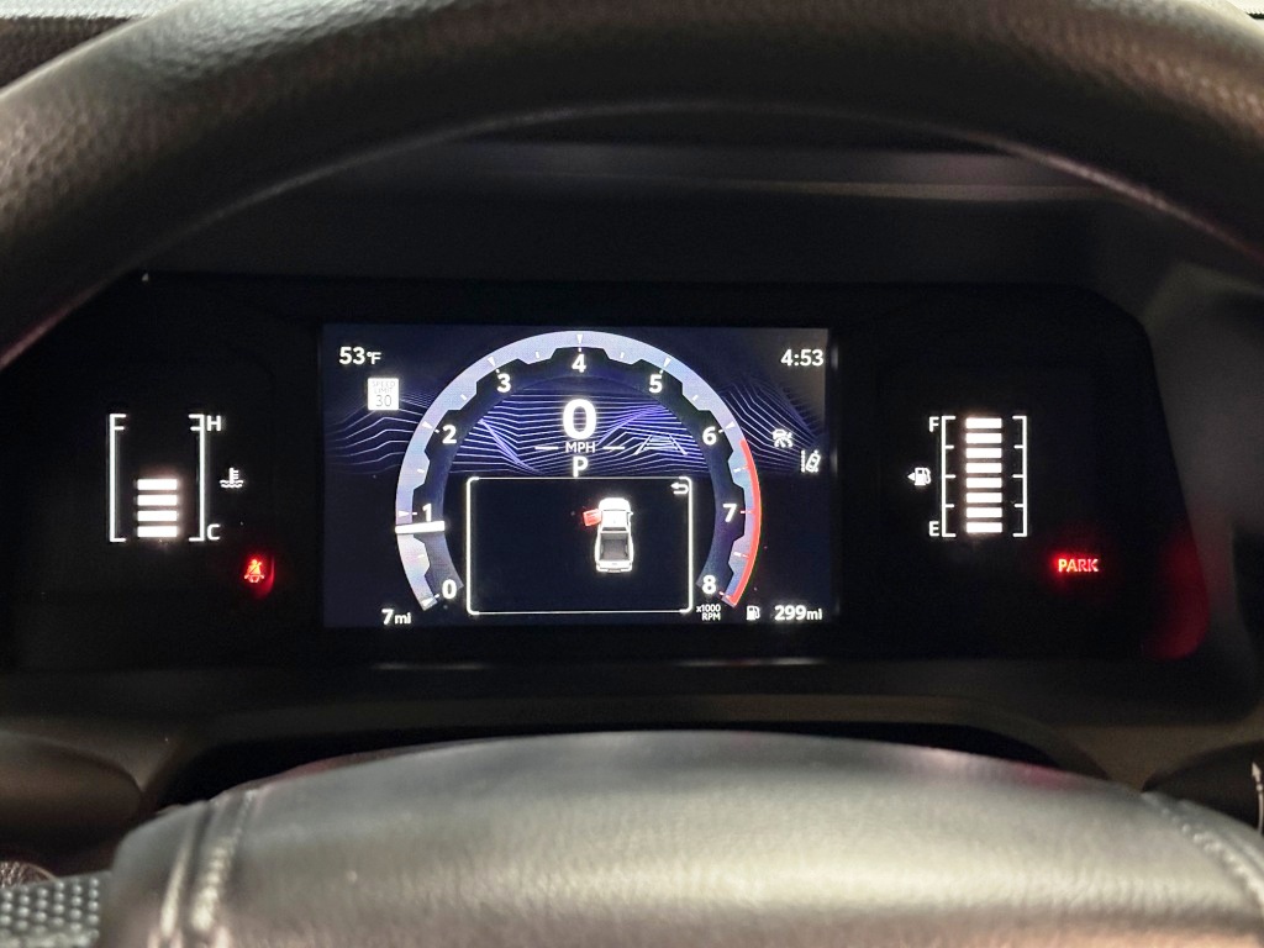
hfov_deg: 39.7
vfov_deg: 30.3
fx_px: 1753
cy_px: 474
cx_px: 632
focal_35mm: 48
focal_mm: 6.86
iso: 640
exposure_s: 1/30
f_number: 1.78
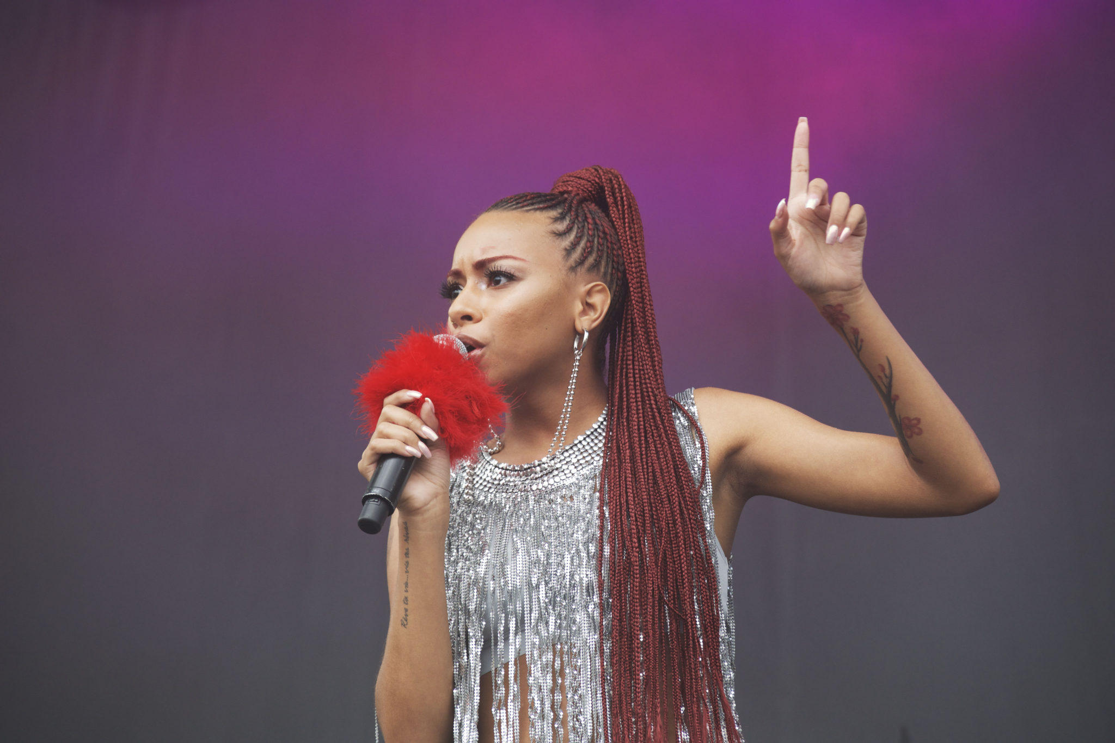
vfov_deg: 9.0
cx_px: 558
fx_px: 4738
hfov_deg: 13.4
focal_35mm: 153
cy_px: 372
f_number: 5.6
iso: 320
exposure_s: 1/500
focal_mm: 102
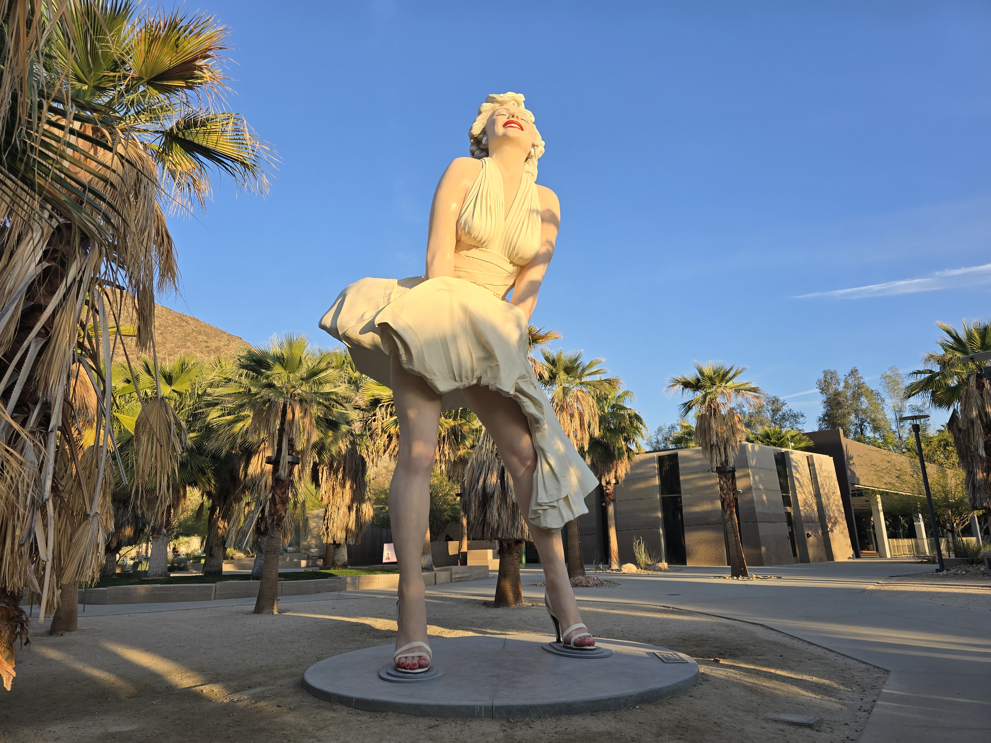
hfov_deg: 73.9
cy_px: 372
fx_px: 658
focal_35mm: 23
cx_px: 496
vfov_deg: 58.9
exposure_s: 1/318
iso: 12
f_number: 1.7
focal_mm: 6.3
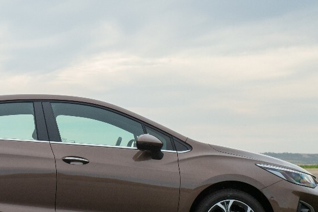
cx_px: 66
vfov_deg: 12.2
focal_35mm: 112
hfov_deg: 18.1
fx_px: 989
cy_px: 109
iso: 800
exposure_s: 1/160
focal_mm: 62
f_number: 10
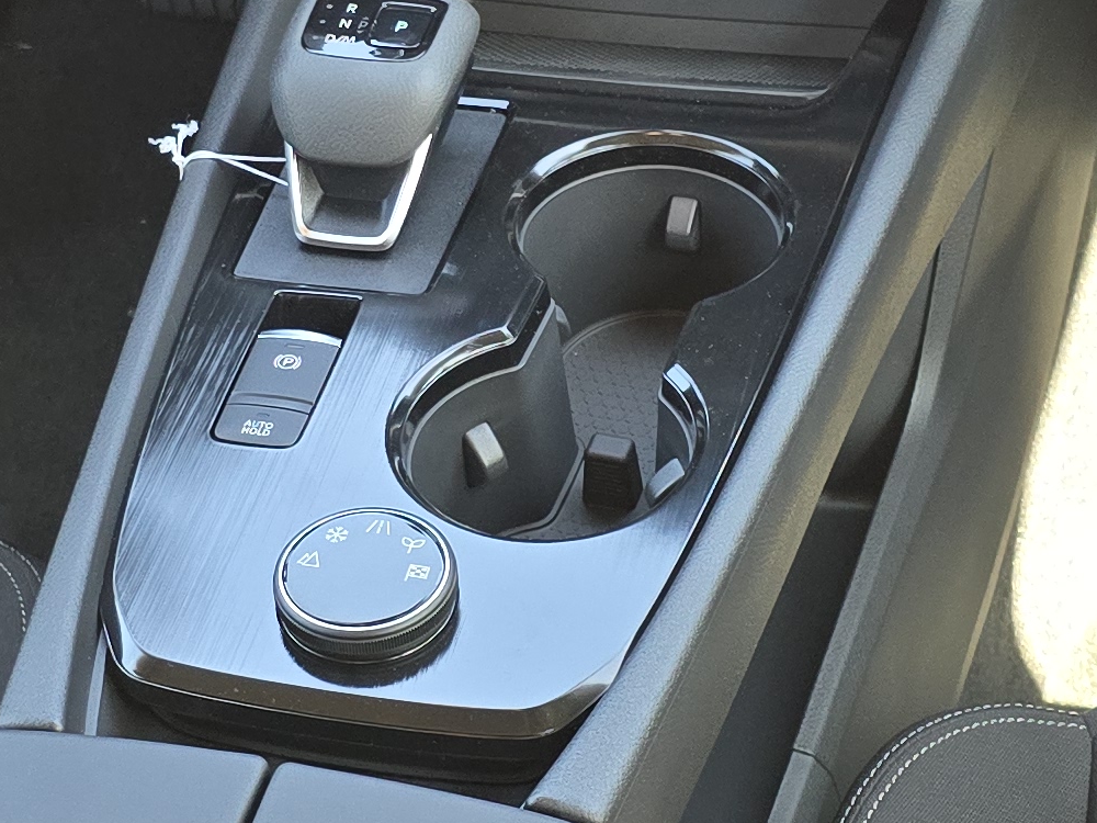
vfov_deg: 16.0
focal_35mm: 92
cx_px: 522
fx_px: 2916
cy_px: 252
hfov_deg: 21.3
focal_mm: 6.3
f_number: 1.7
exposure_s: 1/180
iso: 160
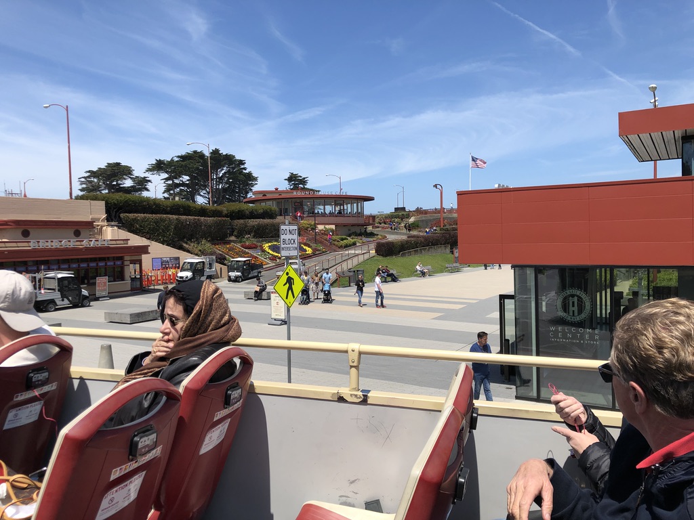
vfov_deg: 49.7
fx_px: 561
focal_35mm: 28
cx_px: 347
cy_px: 260
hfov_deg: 63.4
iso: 20
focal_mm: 4
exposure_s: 1/2183
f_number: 1.8
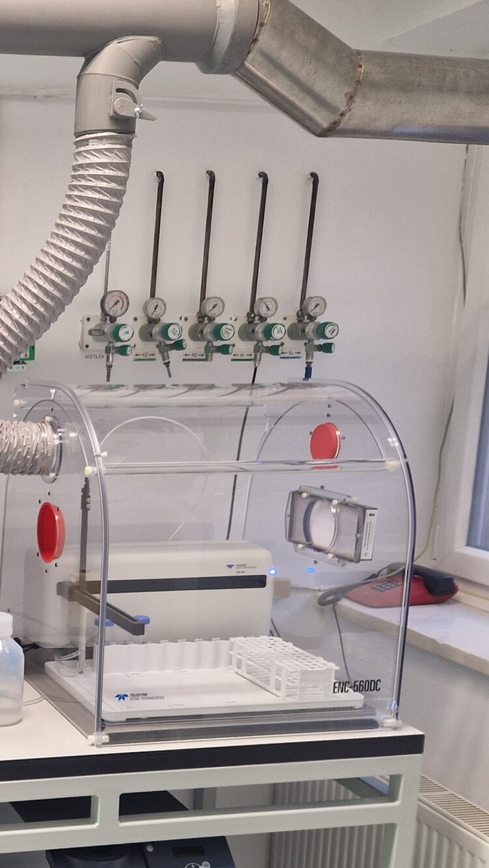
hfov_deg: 22.5
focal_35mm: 48
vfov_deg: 42.4
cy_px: 563
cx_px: -135
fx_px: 1106
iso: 160
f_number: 1.8
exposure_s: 1/100
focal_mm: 5.4
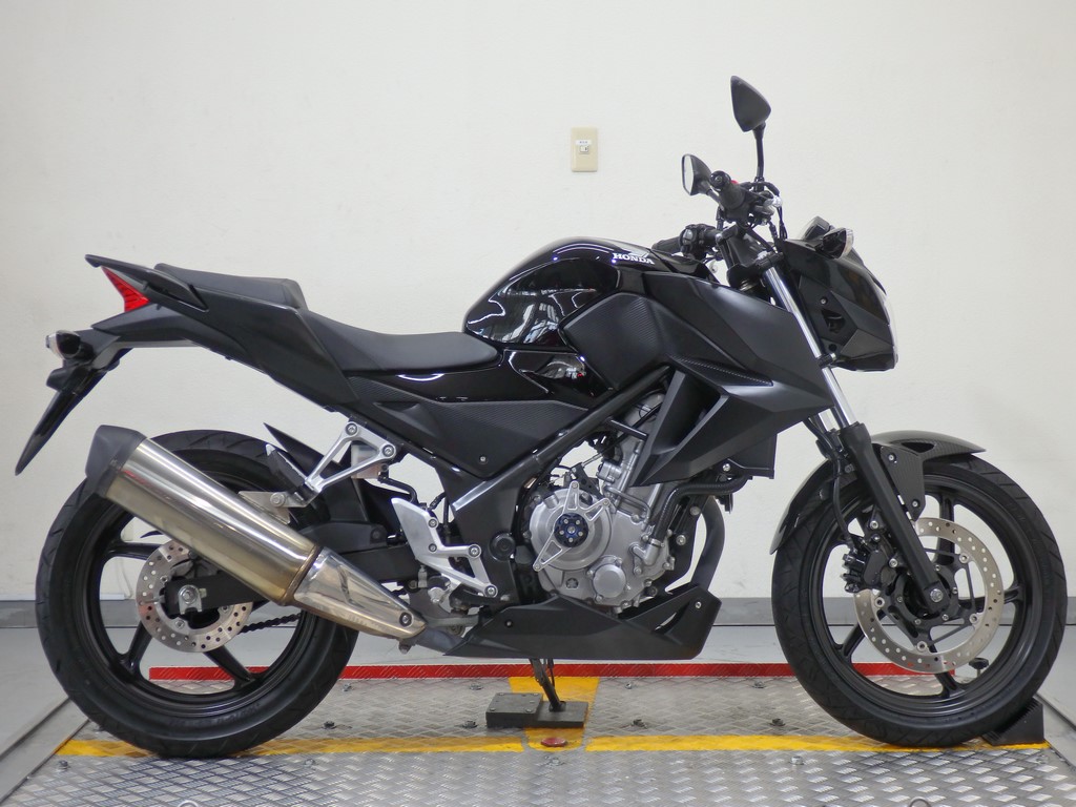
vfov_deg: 27.0
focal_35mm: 54
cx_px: 538
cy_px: 404
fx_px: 1679
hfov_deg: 35.5
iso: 125
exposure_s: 1/50
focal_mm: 9.8
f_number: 4.1
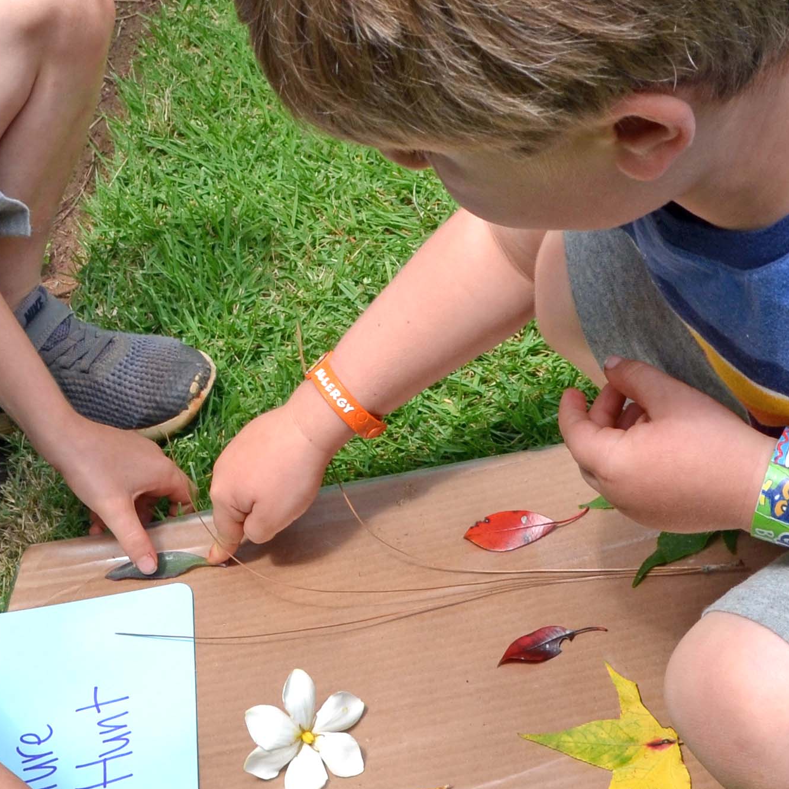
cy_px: 452
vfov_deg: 21.8
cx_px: 266
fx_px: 2052
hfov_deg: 21.7
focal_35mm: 80
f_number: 8
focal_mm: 17
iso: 200
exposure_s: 1/250
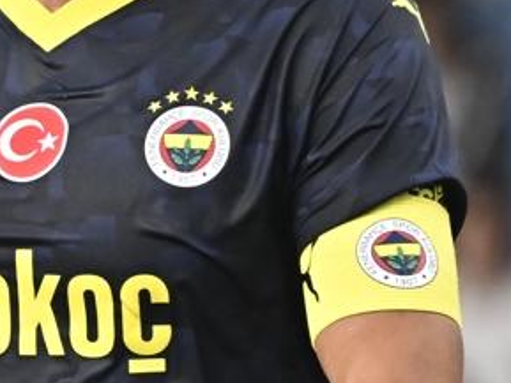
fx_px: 15728
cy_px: -45
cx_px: -16
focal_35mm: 1065
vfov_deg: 1.4
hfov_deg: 1.9
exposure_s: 1/1250
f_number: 5.6
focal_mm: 400
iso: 1600
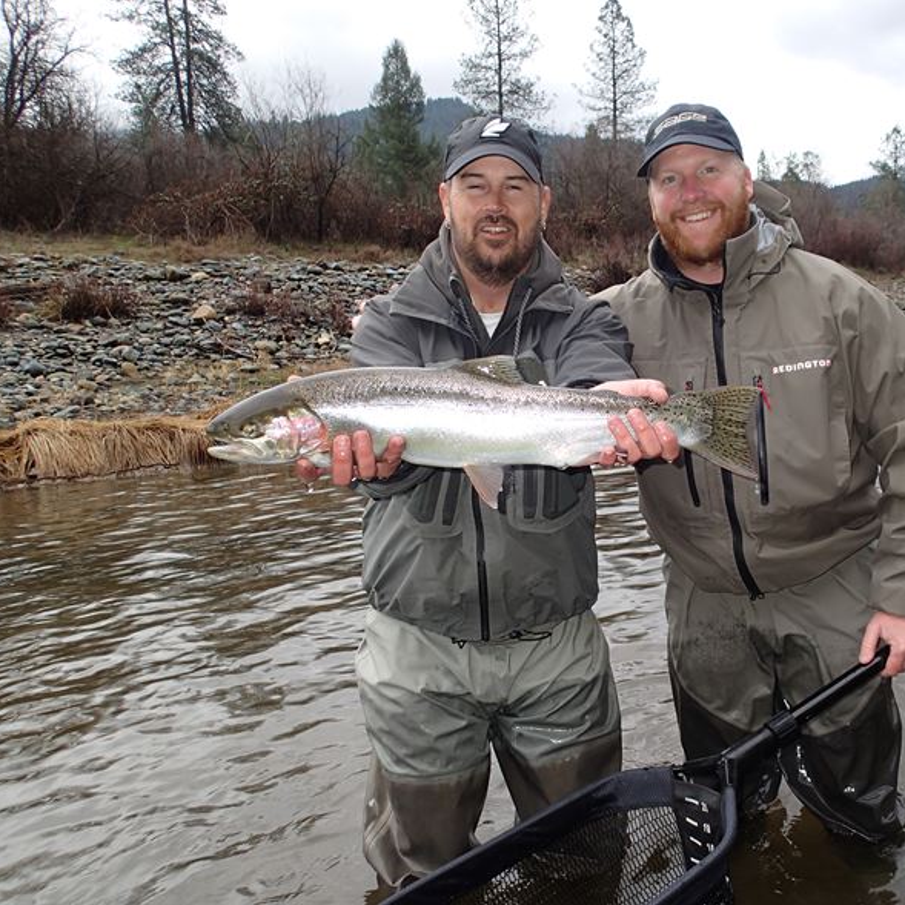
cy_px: 458
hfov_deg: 52.9
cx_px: 610
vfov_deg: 54.0
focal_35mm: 30
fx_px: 887
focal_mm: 4.5
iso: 100
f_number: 2
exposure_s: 1/100
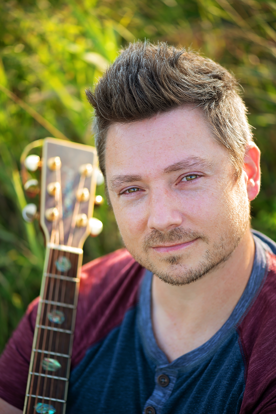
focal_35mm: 105
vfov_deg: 19.4
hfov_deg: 13.1
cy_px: 207
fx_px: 1206
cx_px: 138
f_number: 3
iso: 100
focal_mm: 105
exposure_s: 1/160
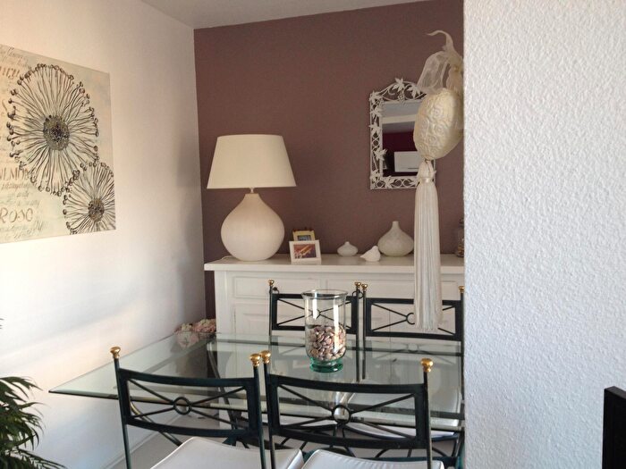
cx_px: 313
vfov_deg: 40.7
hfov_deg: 52.6
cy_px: 234
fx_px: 633
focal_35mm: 35
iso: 50
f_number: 2.4
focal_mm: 4.28
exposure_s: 1/30
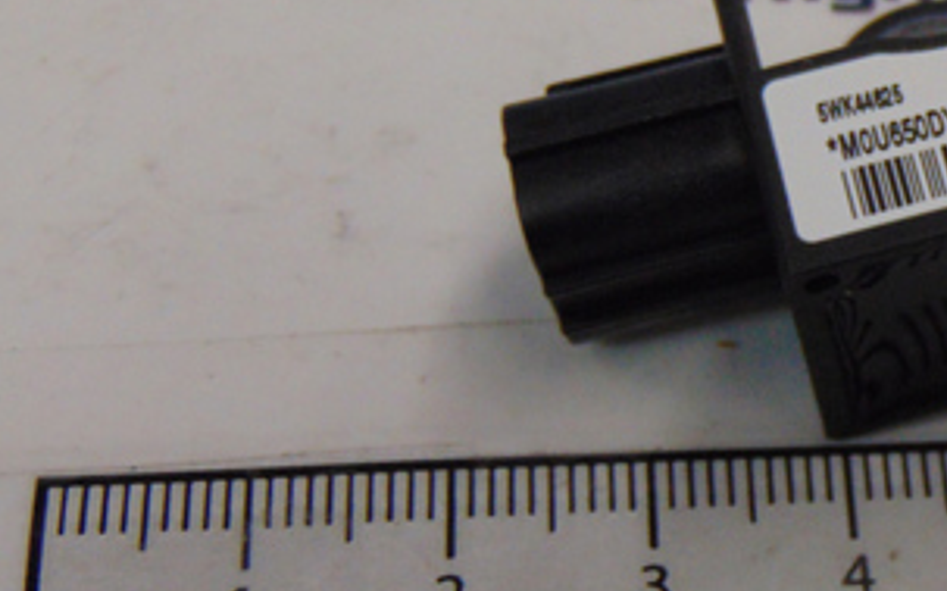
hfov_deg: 21.3
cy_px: 0
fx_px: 2425
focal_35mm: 94
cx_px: 972
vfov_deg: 13.7
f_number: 3.3
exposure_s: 1/125
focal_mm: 7.6
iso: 250
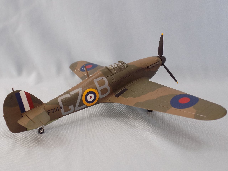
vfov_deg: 38.7
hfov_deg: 50.1
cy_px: 86
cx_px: 114
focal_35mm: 37
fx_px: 244
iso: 100
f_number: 3.5
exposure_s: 1/30
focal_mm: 6.6
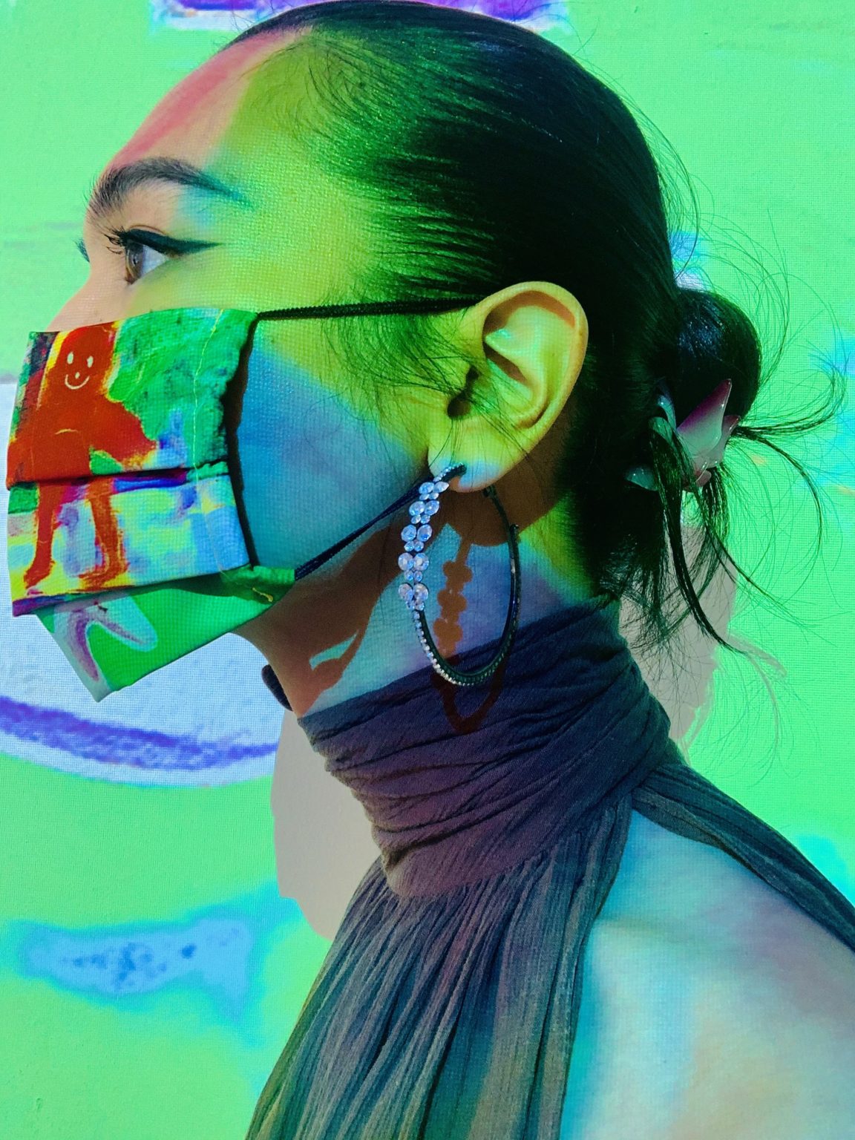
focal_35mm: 32
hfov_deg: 44.2
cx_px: 428
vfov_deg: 56.8
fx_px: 1054
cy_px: 570
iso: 160
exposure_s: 1/60
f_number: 2.2
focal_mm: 2.87
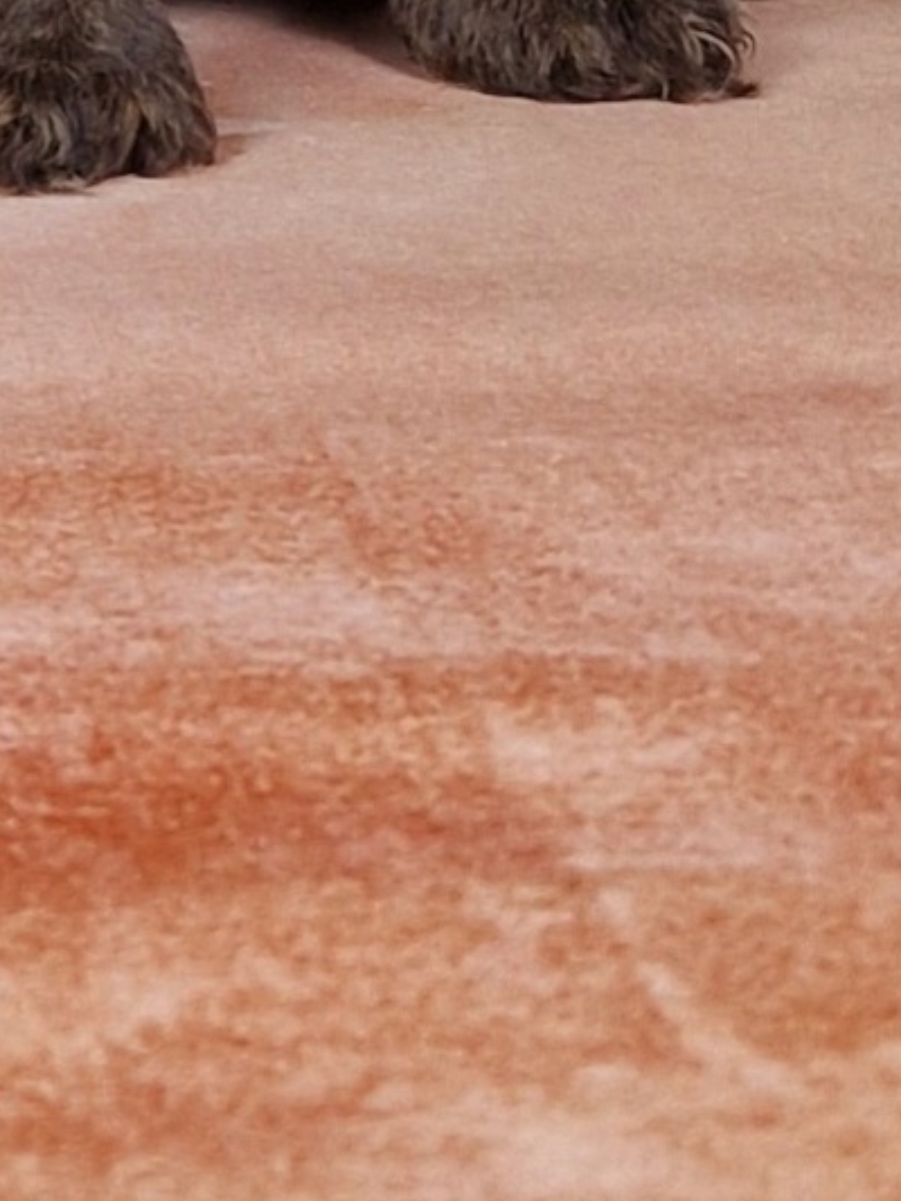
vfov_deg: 17.7
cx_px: 220
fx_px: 3018
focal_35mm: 87
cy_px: -1009
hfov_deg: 16.9
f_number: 1.8
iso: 50
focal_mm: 6.4
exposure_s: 1/192
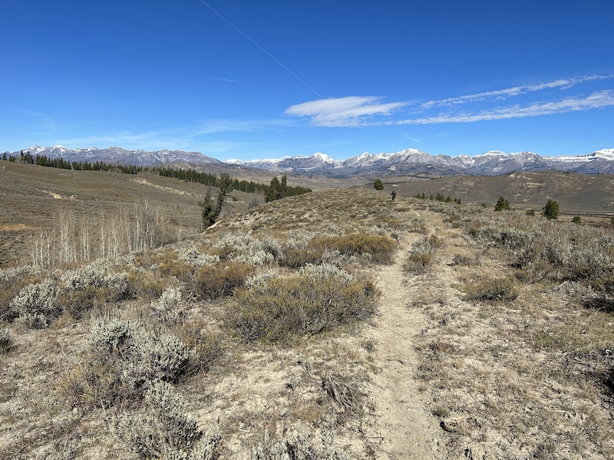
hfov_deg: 67.3
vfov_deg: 53.1
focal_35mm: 26
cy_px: 230
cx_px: 307
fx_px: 461
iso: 50
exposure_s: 1/6211
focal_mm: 5.7
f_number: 1.5
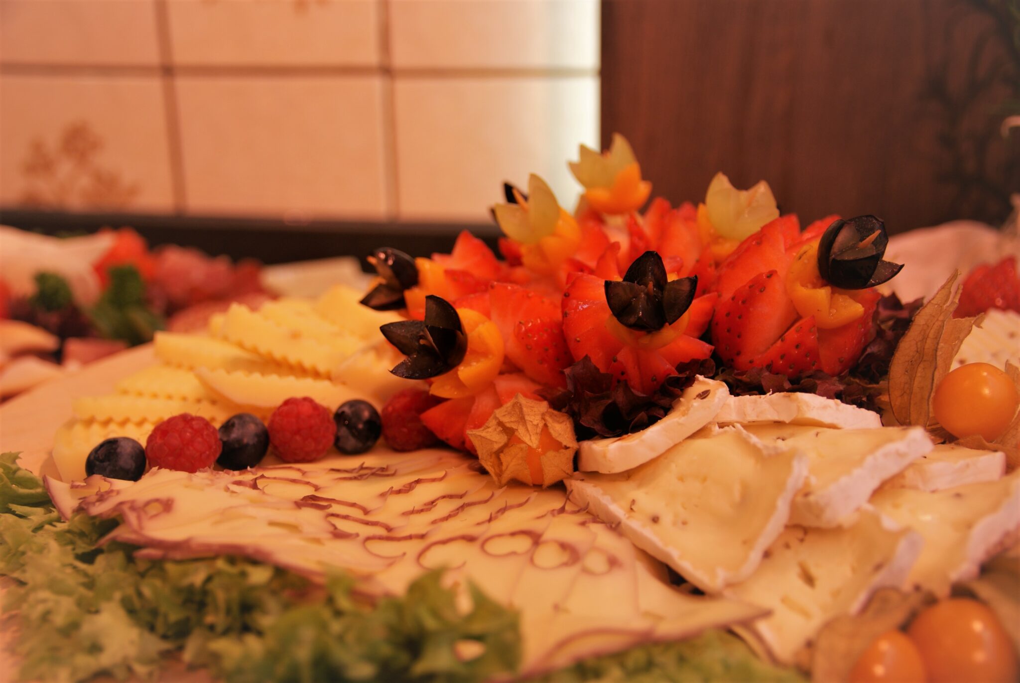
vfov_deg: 32.0
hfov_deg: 46.3
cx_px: 510
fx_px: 1191
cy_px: 342
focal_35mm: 42
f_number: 4.5
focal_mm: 28
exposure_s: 1/50
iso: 125
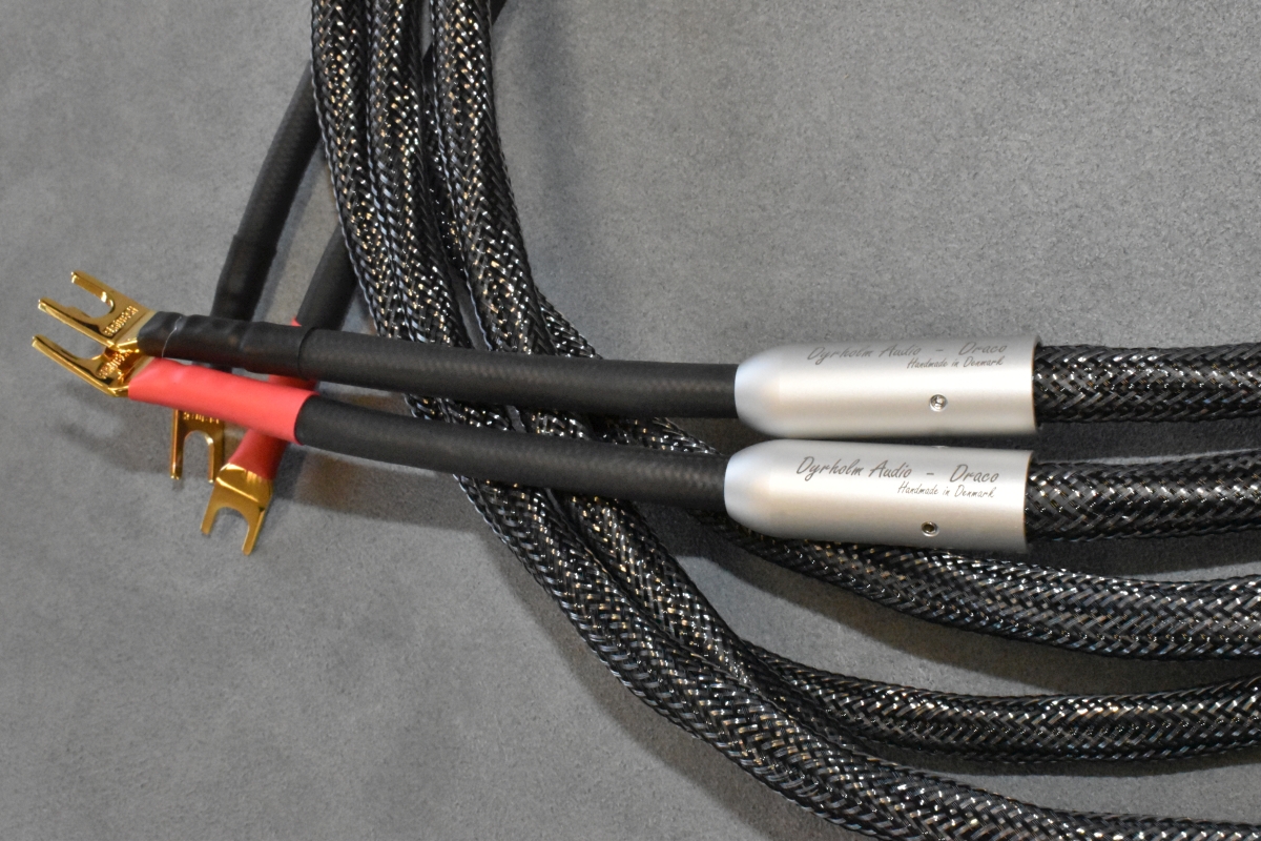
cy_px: 420
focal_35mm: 51
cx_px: 630
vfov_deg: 26.5
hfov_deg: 38.9
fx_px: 1786
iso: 8000
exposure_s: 1/60
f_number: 29
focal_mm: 34
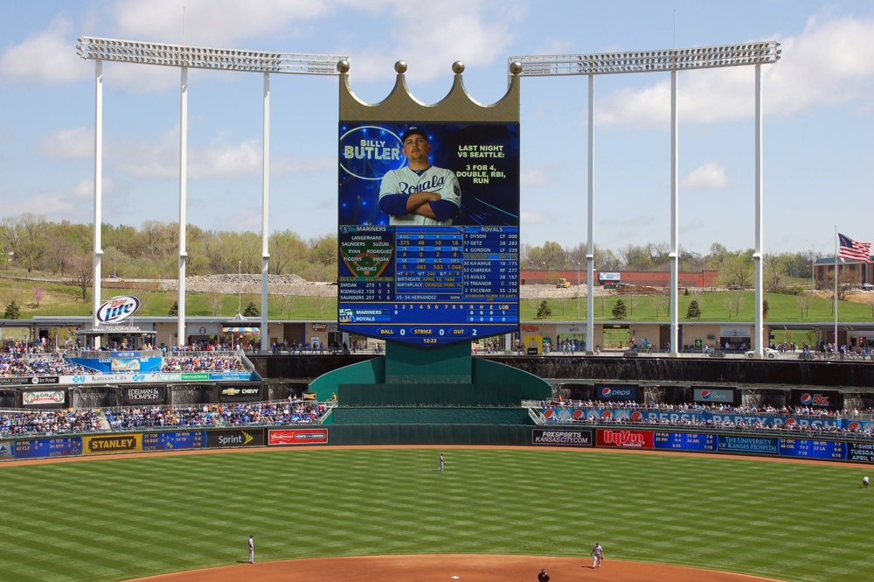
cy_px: 291
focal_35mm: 51
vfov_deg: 26.4
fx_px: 1237
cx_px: 437
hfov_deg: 38.9
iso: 200
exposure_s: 1/320
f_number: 9
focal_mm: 34
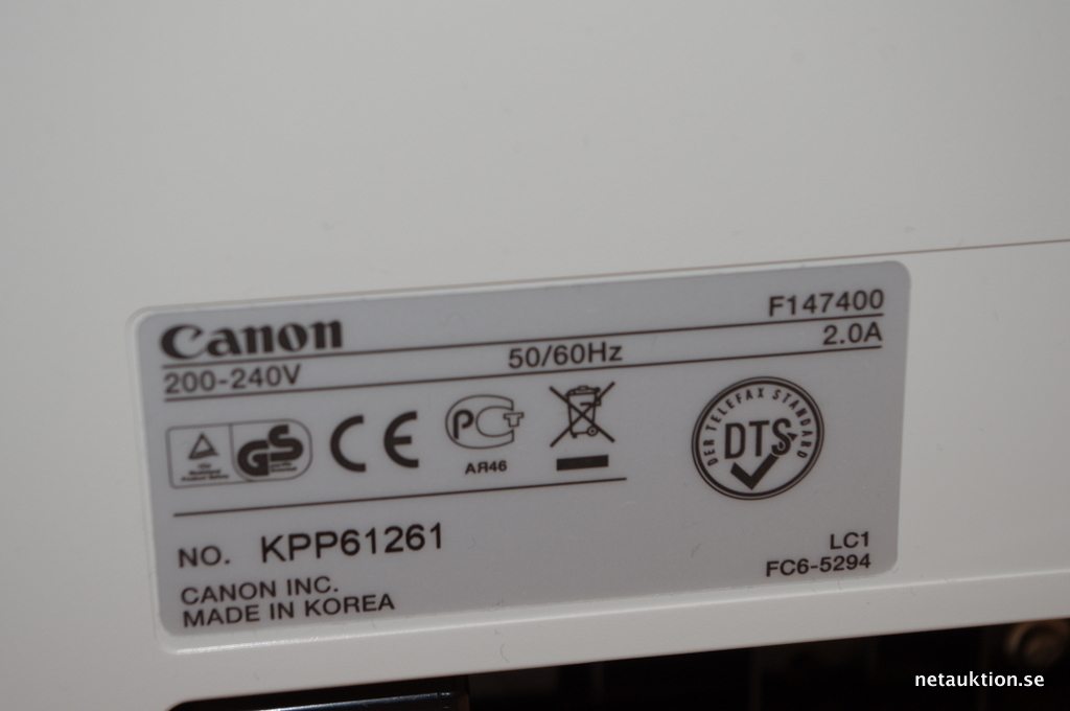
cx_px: 535
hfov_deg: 24.8
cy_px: 356
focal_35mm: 82
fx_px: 2434
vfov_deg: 16.6
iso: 200
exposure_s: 1/40
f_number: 8
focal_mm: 55
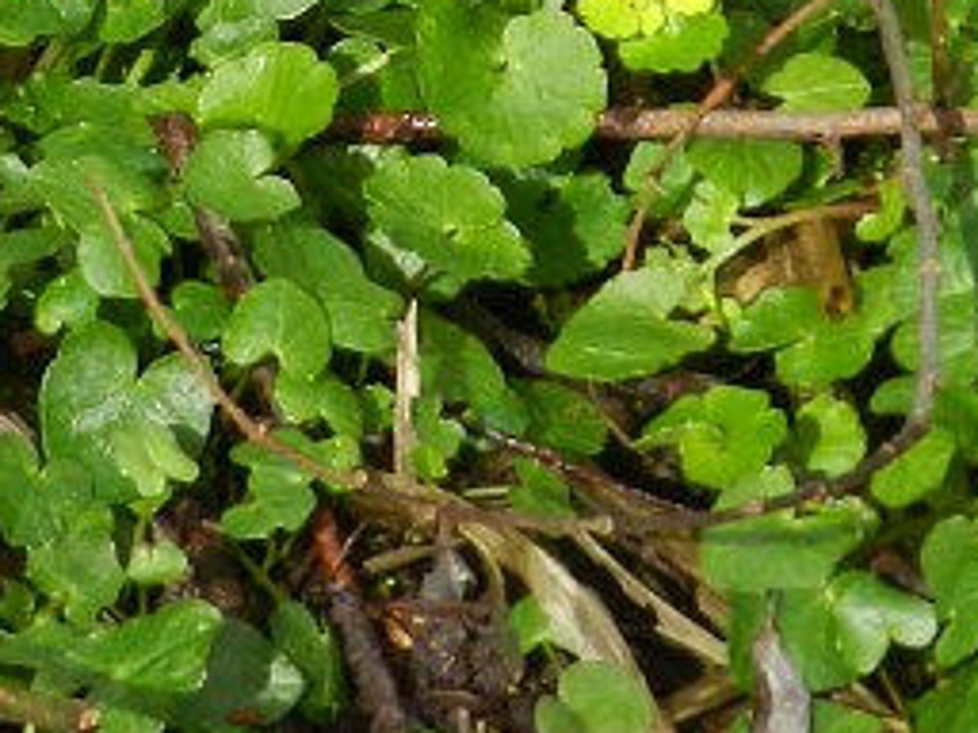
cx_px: -252
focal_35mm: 393
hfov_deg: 5.0
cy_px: -783
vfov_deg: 3.7
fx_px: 11103
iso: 160
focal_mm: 14.9
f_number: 4.4
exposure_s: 1/400
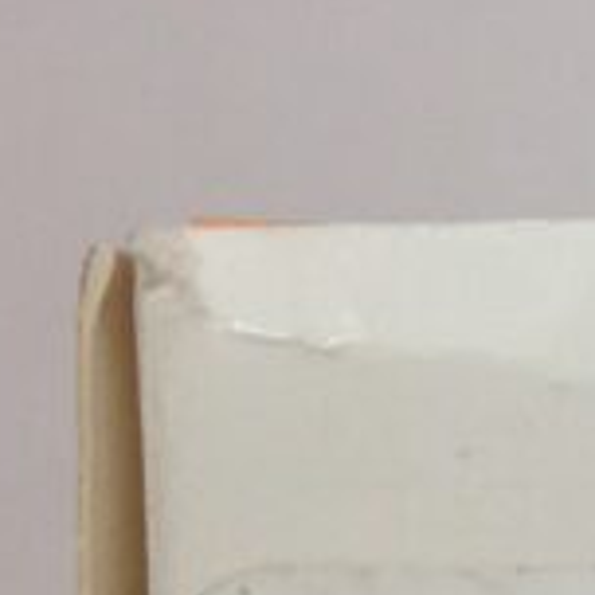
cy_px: 740
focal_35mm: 197
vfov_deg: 8.8
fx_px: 3831
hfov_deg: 8.3
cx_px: 1268
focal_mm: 4.12
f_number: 2.4
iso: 50
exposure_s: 1/60
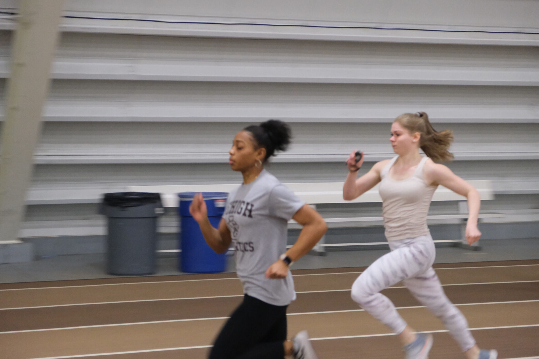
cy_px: 180
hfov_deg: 24.5
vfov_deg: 16.5
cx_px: 270
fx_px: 1243
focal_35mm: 83
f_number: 4
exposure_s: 1/150
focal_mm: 55
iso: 6400
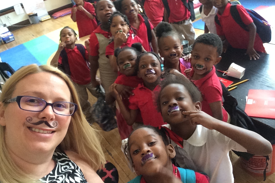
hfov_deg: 57.2
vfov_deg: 39.9
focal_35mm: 33
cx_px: 137
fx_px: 252
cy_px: 82
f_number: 2.4
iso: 250
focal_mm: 2.15
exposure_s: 1/30
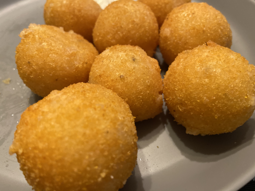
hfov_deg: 67.3
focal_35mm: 26
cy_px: 96
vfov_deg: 53.1
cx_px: 128
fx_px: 192
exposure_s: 1/33
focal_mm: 4.2
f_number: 1.8
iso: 320
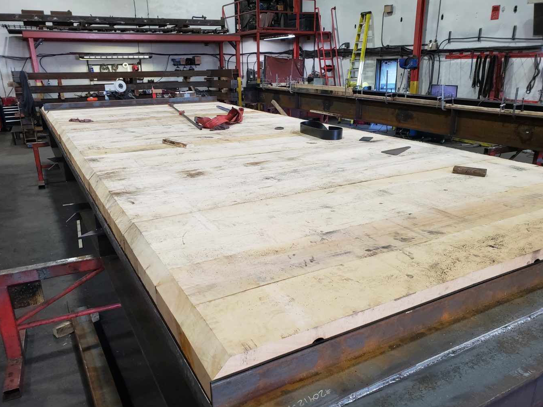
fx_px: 424
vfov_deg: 51.3
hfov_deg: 65.3
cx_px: 271
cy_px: 198
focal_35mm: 27
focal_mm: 4.3
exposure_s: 1/60
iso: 200
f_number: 2.4
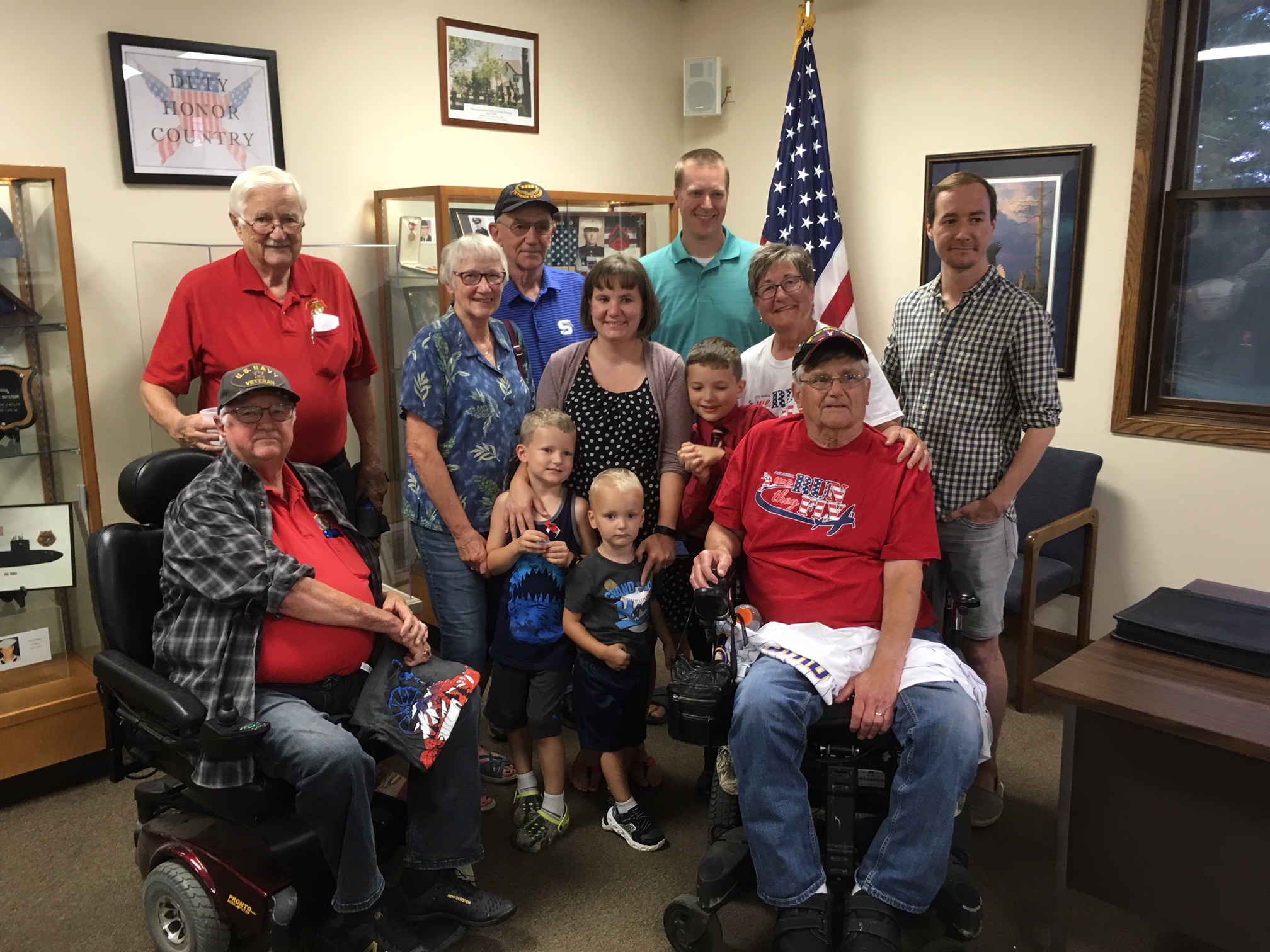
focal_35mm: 29
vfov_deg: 48.2
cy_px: 476
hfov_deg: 61.7
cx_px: 635
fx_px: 1064
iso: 80
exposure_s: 1/30
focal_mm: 4.15
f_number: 2.2
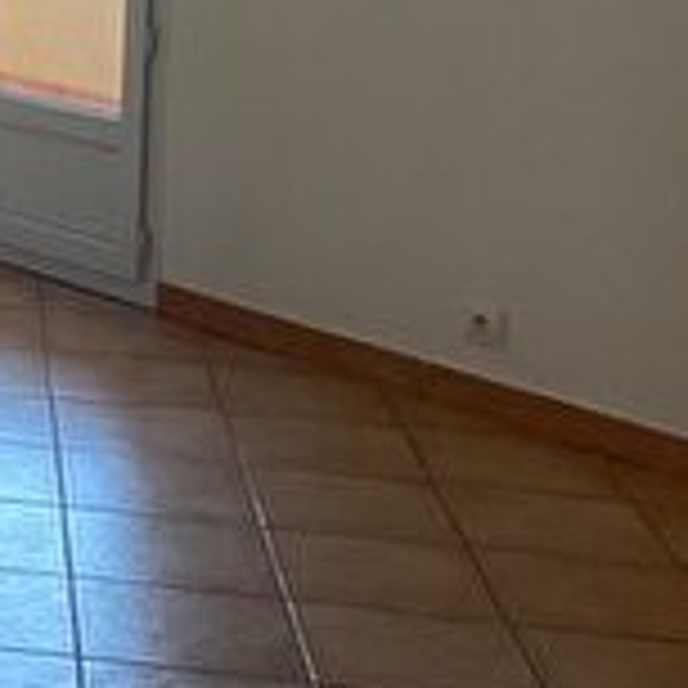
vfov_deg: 16.1
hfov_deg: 13.9
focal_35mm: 105
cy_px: -88
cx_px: -706
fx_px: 2361
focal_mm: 4.2
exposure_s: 1/68
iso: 125
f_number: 1.6
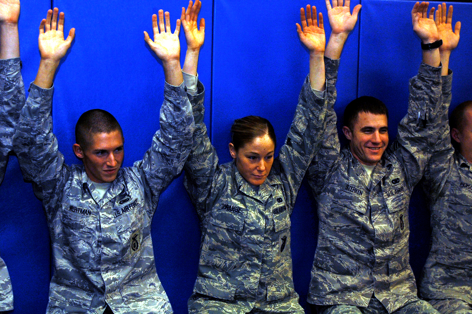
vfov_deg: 16.5
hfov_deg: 24.6
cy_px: 157
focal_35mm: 82
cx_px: 236
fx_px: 1081
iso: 400
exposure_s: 1/60
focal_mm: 55
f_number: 5.6
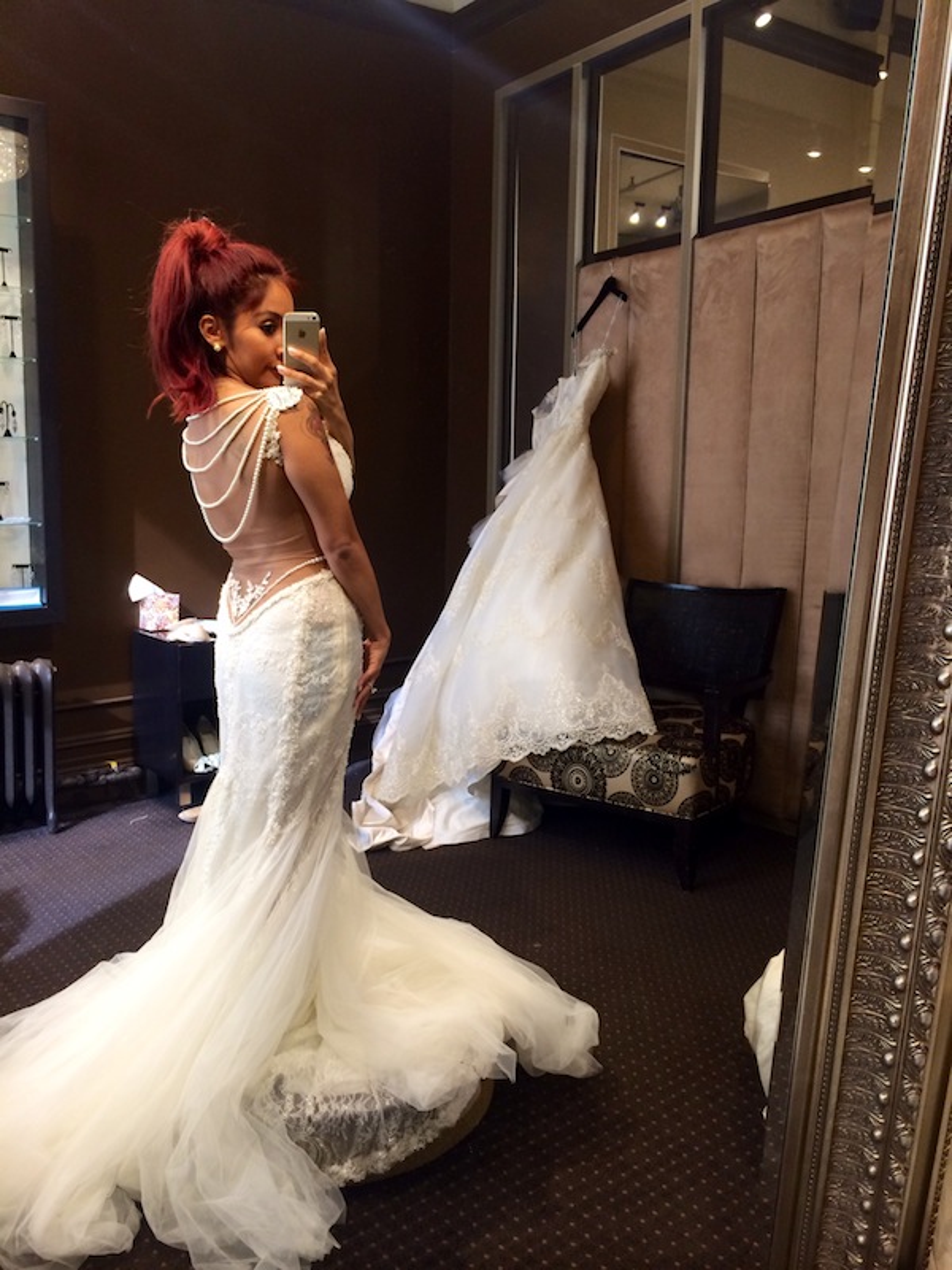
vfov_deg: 60.0
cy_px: 635
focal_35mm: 30
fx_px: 1100
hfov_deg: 46.8
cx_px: 476
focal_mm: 4.12
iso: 80
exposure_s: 1/30
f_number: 2.2
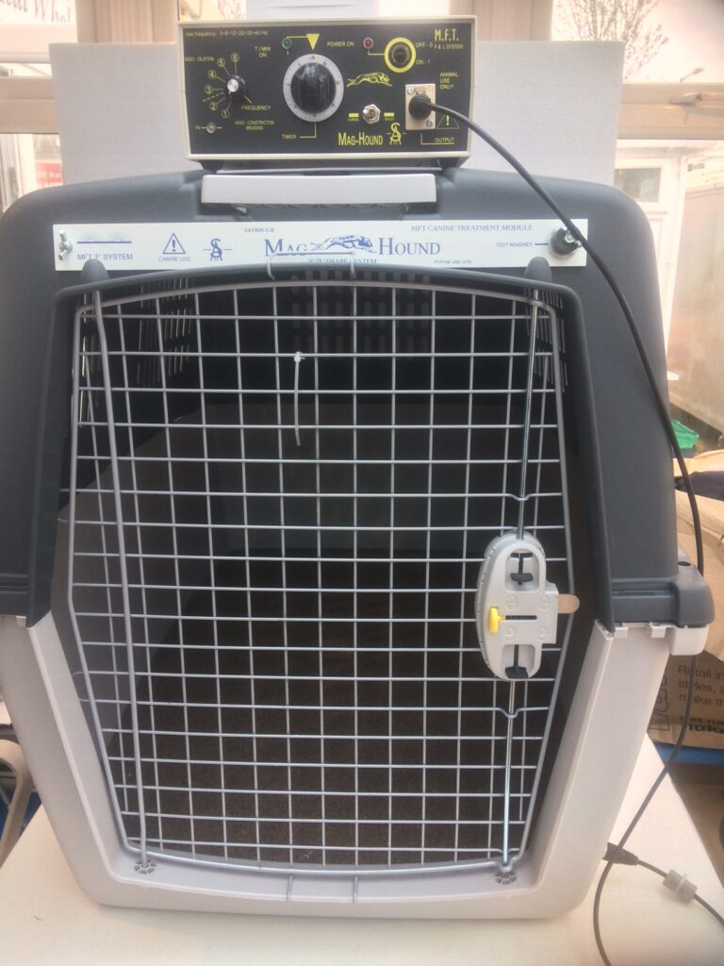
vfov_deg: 61.7
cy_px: 483
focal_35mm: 29
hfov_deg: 48.2
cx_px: 362
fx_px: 809
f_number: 2.2
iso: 50
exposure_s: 1/50
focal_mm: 4.15
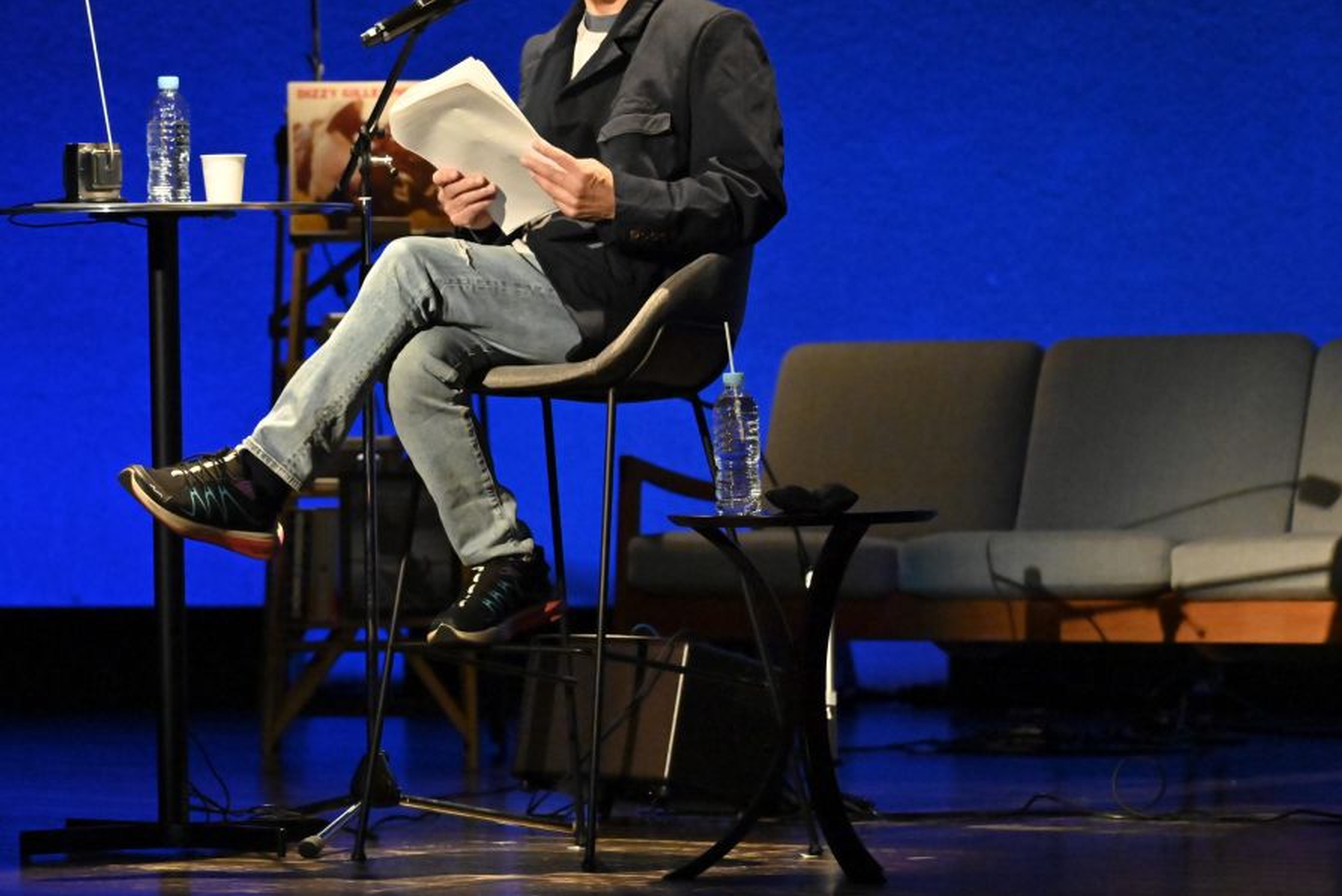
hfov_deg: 9.3
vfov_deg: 6.2
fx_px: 8278
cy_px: 283
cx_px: 451
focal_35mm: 222
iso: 4000
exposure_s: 1/200
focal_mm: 160
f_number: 5
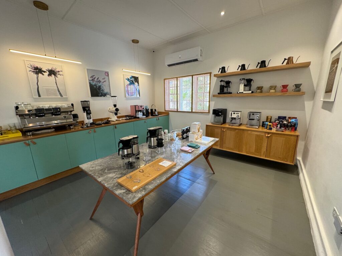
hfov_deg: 102.1
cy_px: 128
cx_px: 171
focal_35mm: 14
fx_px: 138
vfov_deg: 85.7
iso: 160
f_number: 2.2
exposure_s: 1/100
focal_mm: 2.22
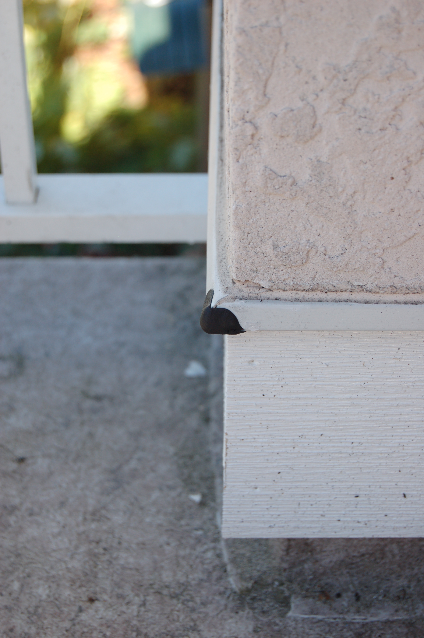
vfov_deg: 24.6
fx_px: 1460
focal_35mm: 82
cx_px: 212
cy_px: 319
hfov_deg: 16.5
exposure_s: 1/320
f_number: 5.6
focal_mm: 55
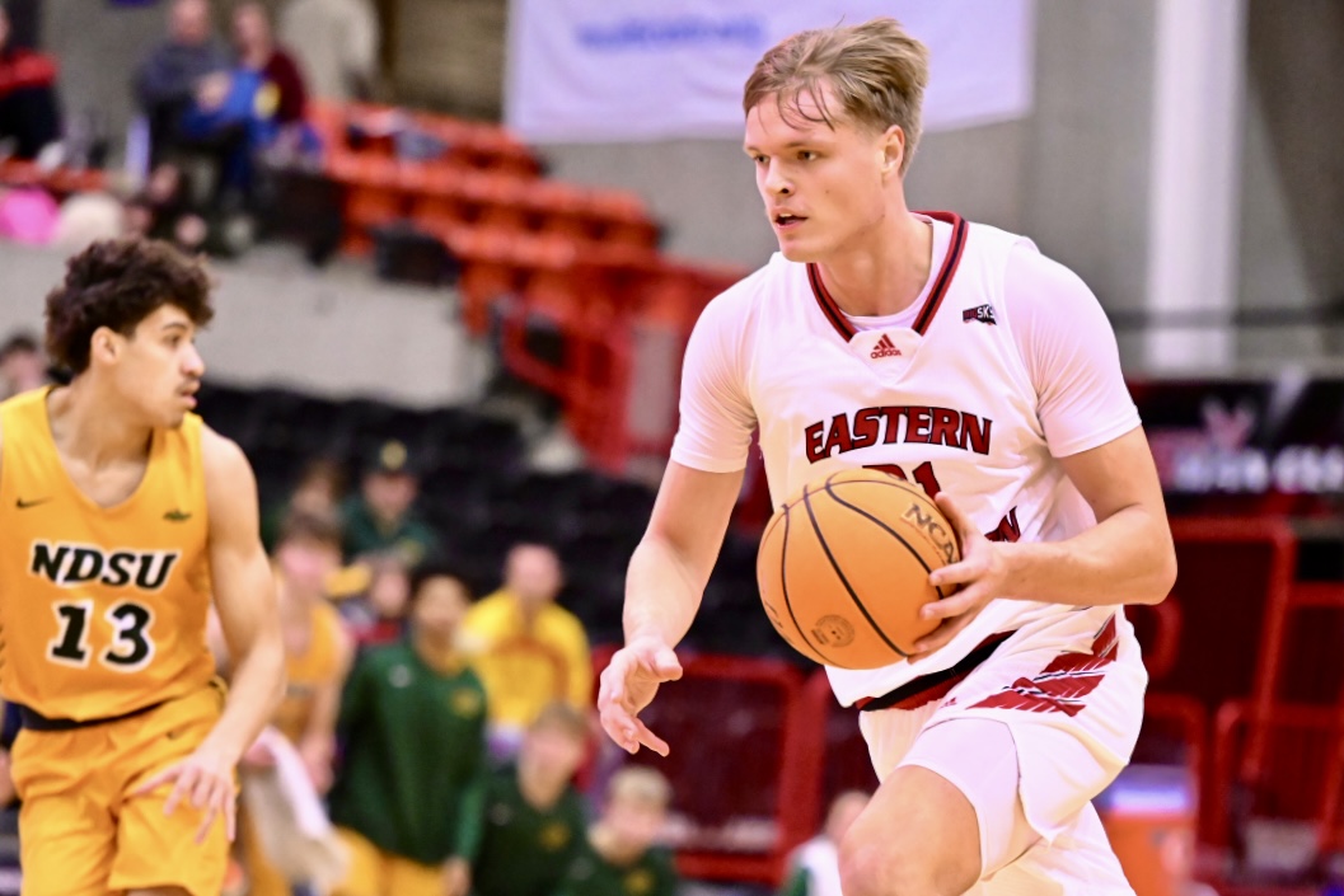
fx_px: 4854
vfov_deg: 10.6
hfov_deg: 15.8
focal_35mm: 130
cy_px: 448
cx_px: 672
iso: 8000
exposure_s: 1/1250
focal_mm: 130
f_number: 2.8
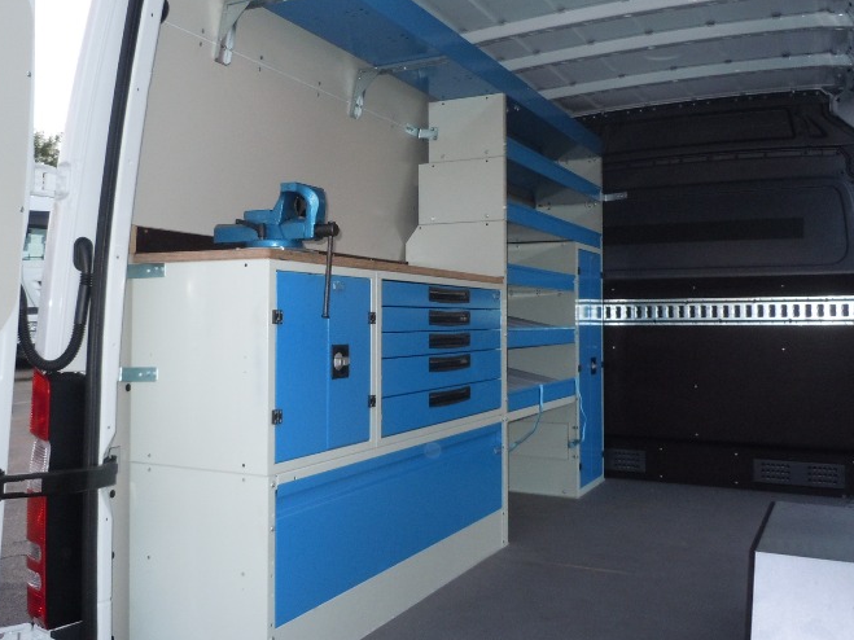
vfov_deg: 41.7
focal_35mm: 34
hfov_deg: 53.7
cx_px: 356
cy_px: 293
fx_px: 839
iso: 250
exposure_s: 1/25
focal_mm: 5
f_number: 3.7
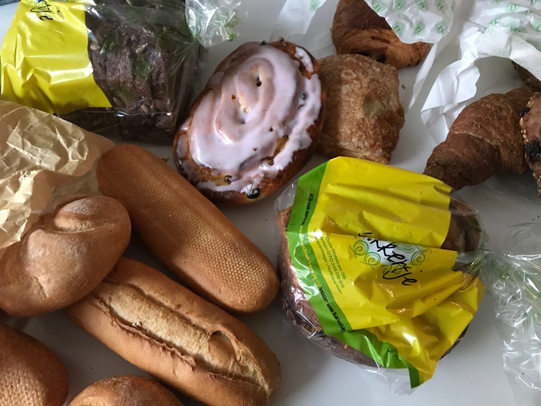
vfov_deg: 49.8
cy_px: 203
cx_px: 270
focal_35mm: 28
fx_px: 438
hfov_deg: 63.4
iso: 100
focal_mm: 3.99
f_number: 1.8
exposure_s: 1/7
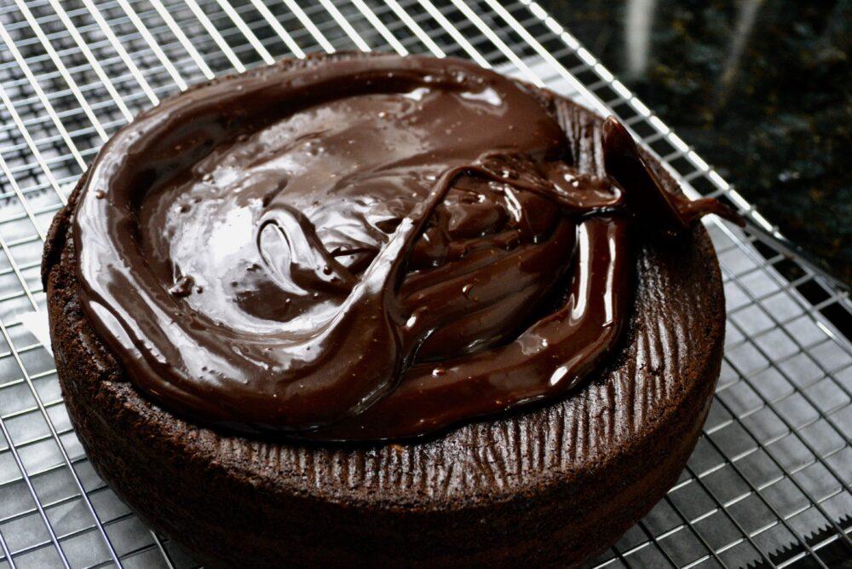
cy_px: 284
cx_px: 426
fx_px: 1349
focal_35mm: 57
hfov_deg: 35.0
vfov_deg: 23.8
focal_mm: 38
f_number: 5
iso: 2800
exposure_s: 1/60
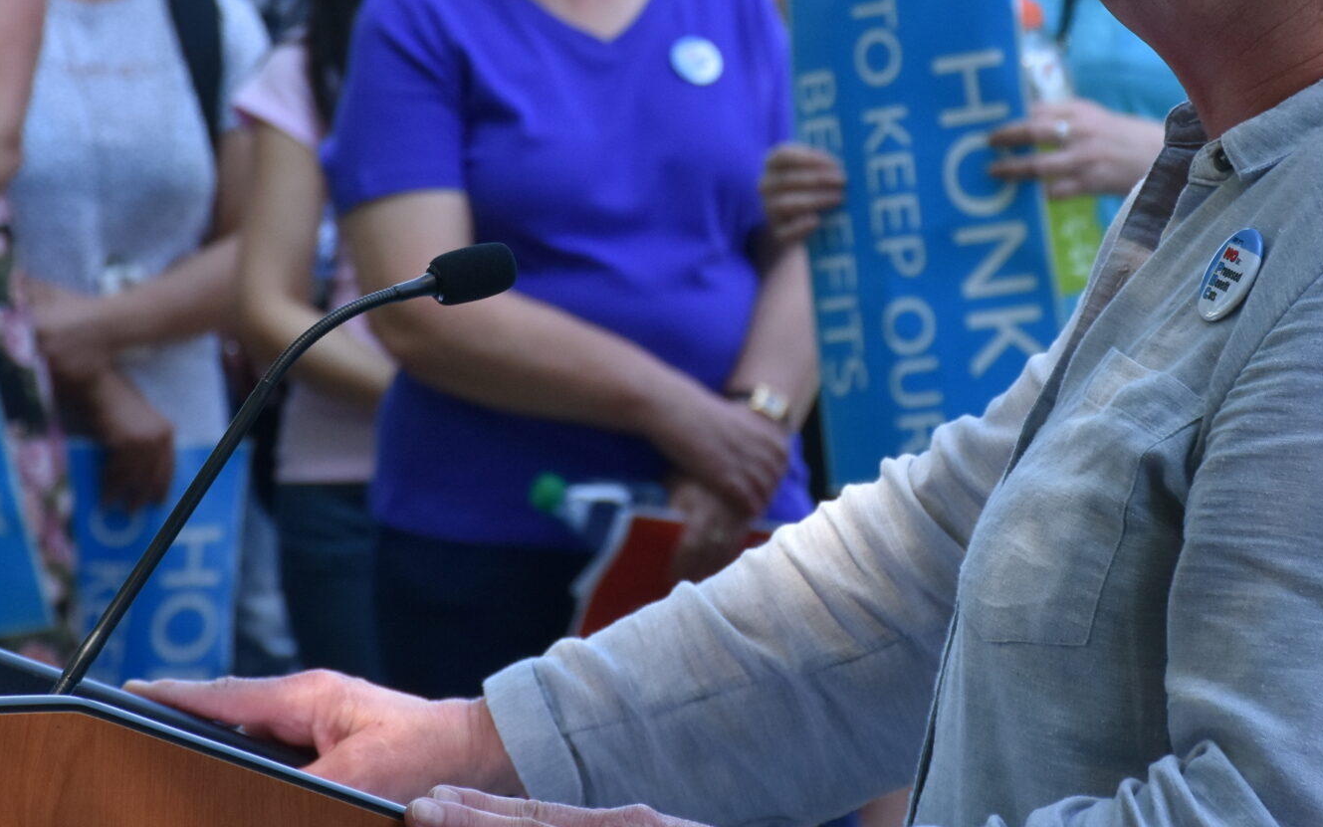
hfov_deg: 7.9
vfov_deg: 5.0
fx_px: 9556
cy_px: 84
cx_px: 825
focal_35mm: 265
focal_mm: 90
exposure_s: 1/500
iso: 720
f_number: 8
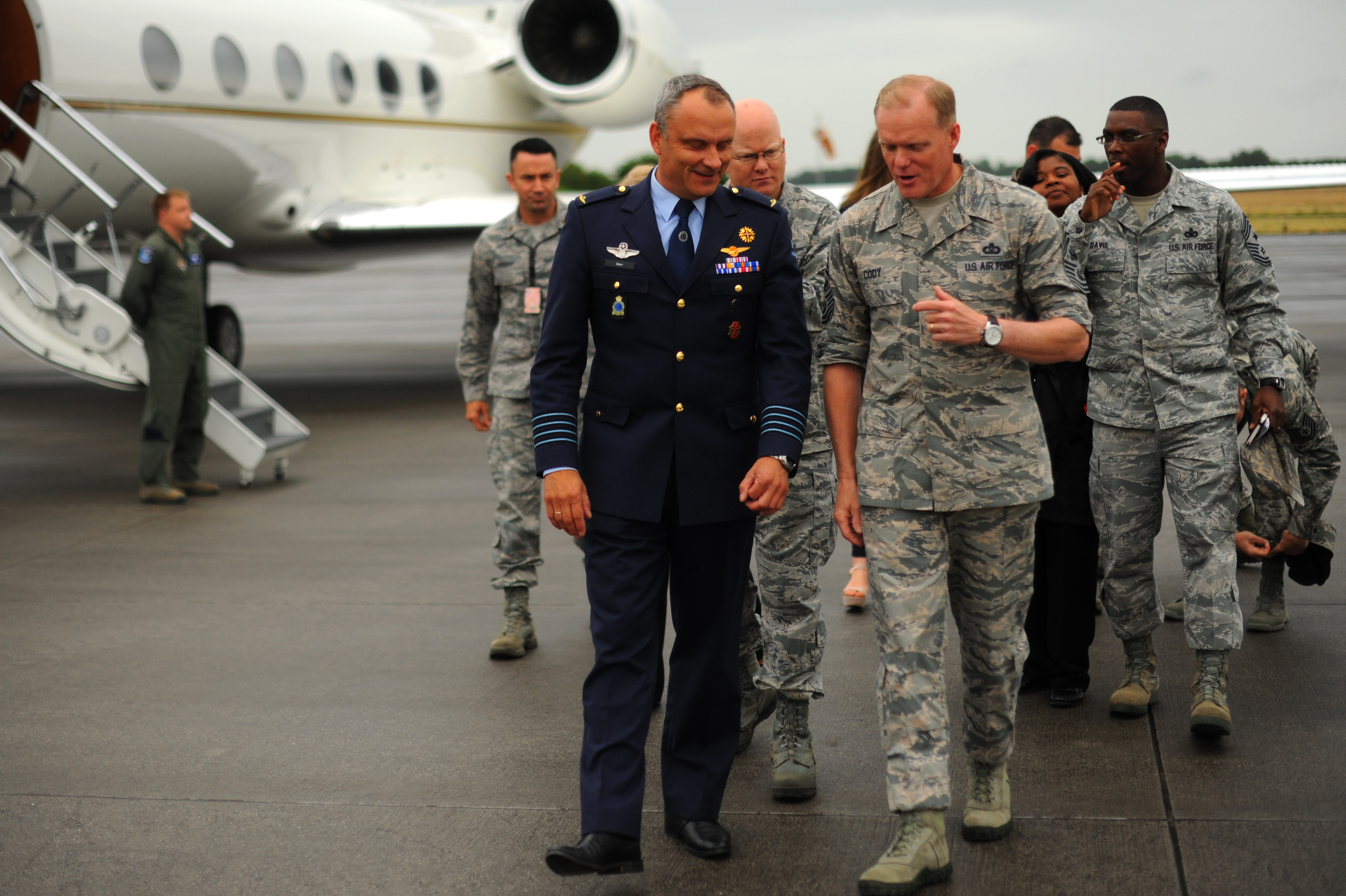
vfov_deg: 24.2
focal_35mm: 56
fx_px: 2093
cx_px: 656
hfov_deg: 35.7
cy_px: 412
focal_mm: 50
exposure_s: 1/8000
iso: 500
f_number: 2
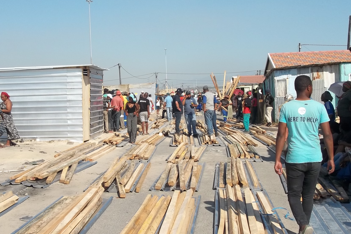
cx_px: 149
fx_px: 487
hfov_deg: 39.5
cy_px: 137
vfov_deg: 27.0
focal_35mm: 50
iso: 80
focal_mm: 5.7
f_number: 8.8
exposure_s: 1/250
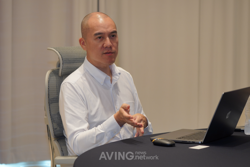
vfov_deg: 9.1
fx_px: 1042
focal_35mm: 150
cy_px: 84
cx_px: 125
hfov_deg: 13.7
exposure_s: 1/160
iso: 250
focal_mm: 100
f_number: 4
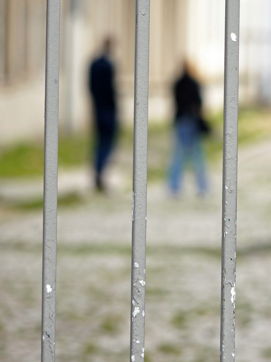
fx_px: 3621
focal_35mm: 347
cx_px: 221
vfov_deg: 5.7
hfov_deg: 4.3
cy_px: 181
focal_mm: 240
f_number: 6.3
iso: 250
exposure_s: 1/250
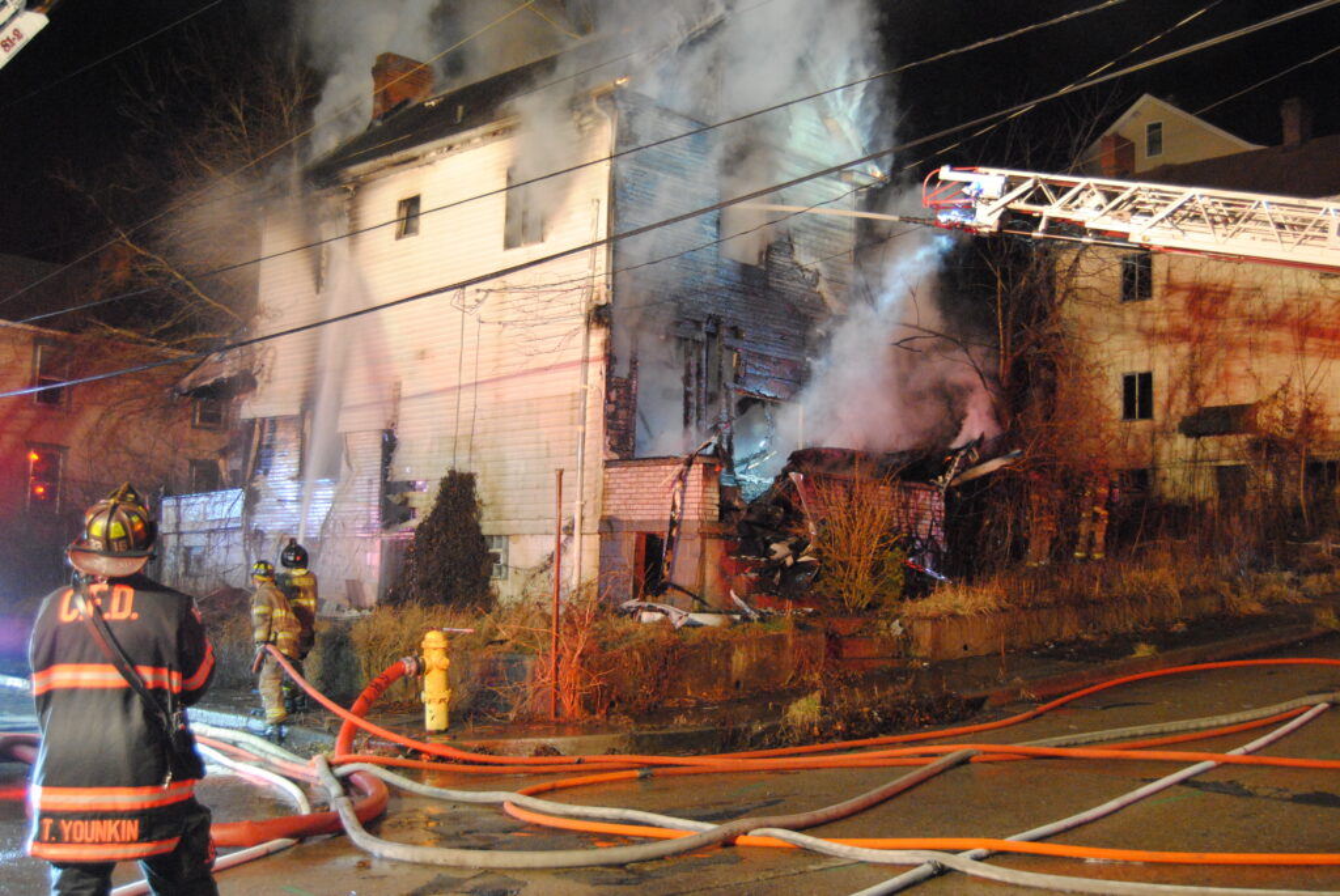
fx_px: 1453
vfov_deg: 34.3
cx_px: 670
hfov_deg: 49.5
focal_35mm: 39
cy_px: 448
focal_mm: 26
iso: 1600
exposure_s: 1/25
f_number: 4
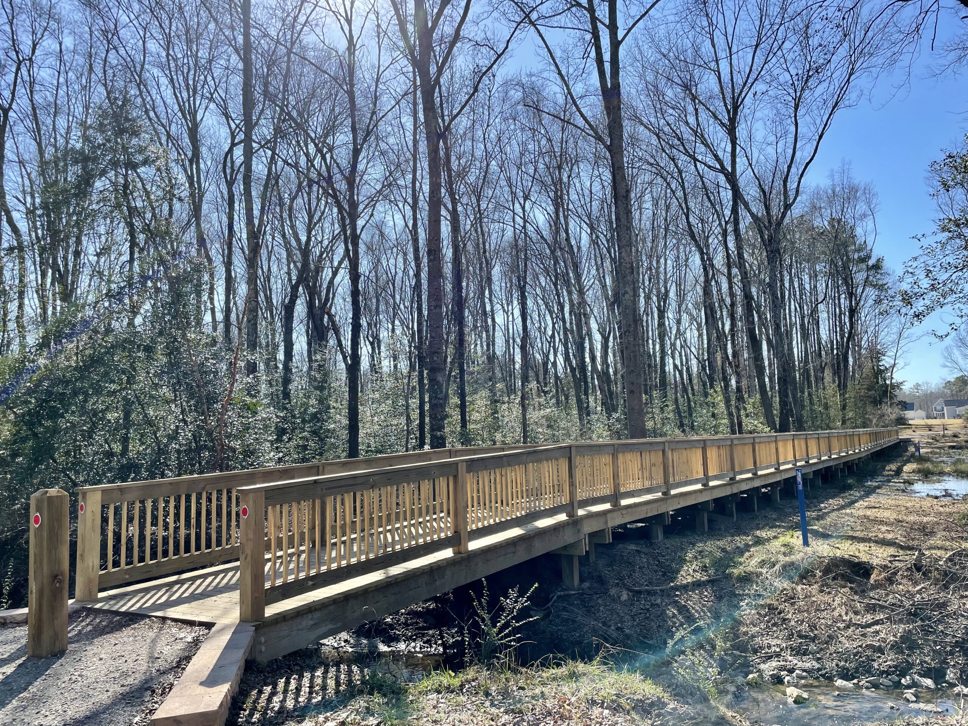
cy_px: 363
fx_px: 727
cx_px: 484
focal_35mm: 26
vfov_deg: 53.1
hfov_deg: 67.3
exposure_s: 1/1825
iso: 32
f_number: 1.6
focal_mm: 4.2
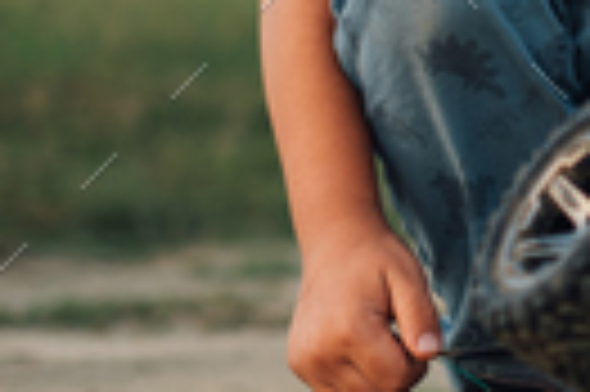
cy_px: 110
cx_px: 1022
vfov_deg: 8.7
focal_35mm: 158
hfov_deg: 12.1
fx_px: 2586
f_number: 1.6
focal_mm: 35
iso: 50
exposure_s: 1/160
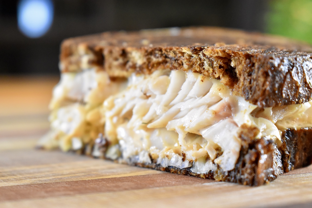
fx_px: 715
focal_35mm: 82
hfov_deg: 24.6
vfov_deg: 16.5
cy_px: 104
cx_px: 156
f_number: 5.6
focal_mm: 55
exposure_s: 1/80
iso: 3200
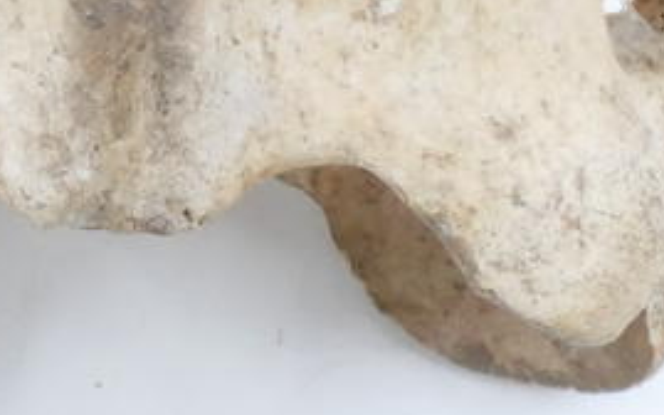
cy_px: -61
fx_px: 2913
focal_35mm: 161
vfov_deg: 8.1
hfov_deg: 13.0
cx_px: 146
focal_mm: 17
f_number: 18
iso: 3200
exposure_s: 1/60
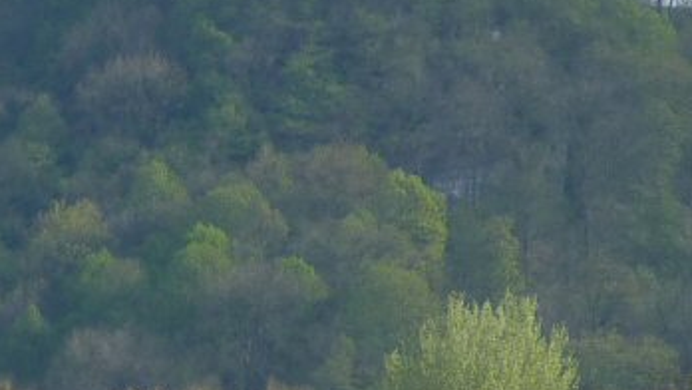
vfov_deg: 1.0
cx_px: -40
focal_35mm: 1195
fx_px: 21934
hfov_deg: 1.8
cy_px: 429
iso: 80
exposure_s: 1/200
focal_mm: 42.6
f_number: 4.7
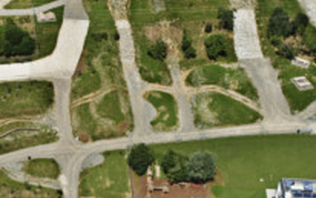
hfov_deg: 21.3
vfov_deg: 13.7
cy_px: 151
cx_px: 17
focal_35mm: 95
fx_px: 819
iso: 200
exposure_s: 1/640
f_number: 8
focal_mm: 32
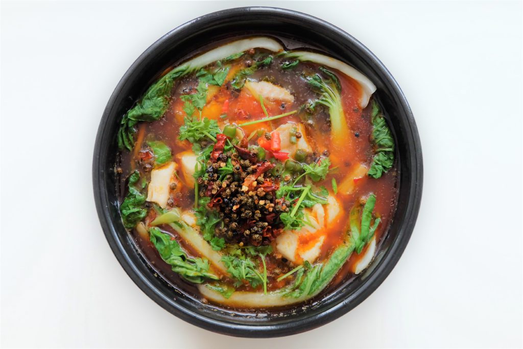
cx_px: 262
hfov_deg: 57.2
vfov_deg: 40.0
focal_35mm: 33
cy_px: 174
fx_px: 479
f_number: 4
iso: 1250
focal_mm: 22.2
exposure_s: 1/30
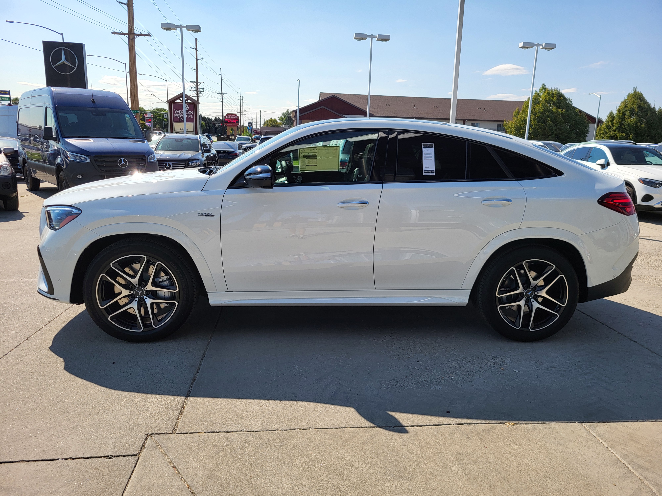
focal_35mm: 26
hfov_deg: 67.3
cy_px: 248
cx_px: 331
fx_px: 497
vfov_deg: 53.1
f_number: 1.8
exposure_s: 1/2657
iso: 40
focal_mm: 5.4
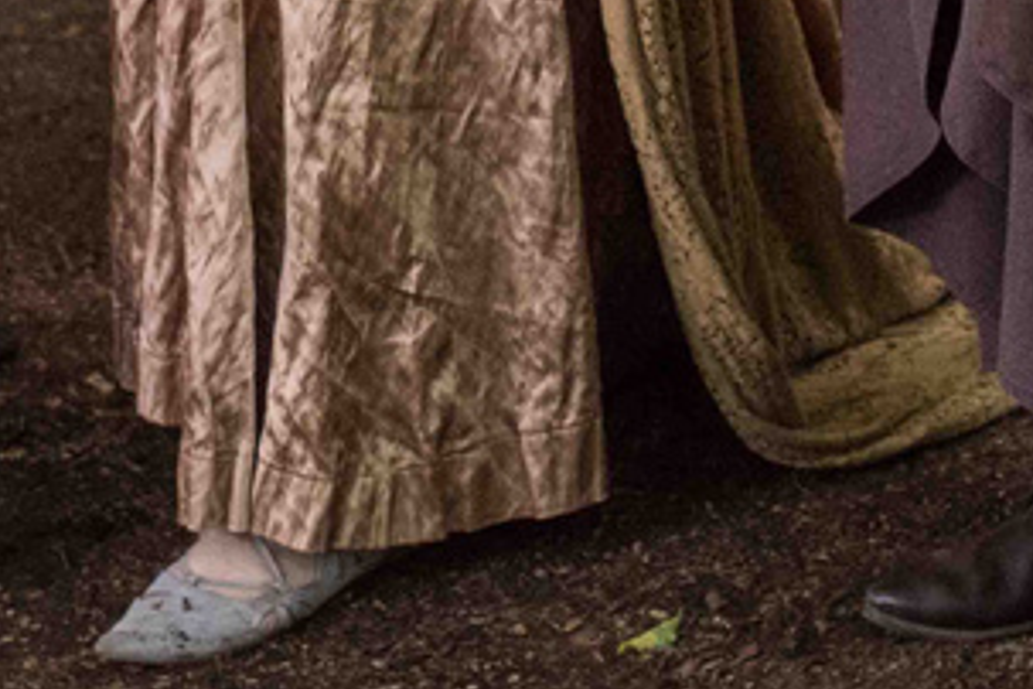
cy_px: -822
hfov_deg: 11.0
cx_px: 409
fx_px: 5365
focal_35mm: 187
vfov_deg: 7.0
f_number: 1.8
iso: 2000
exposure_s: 1/160
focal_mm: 35
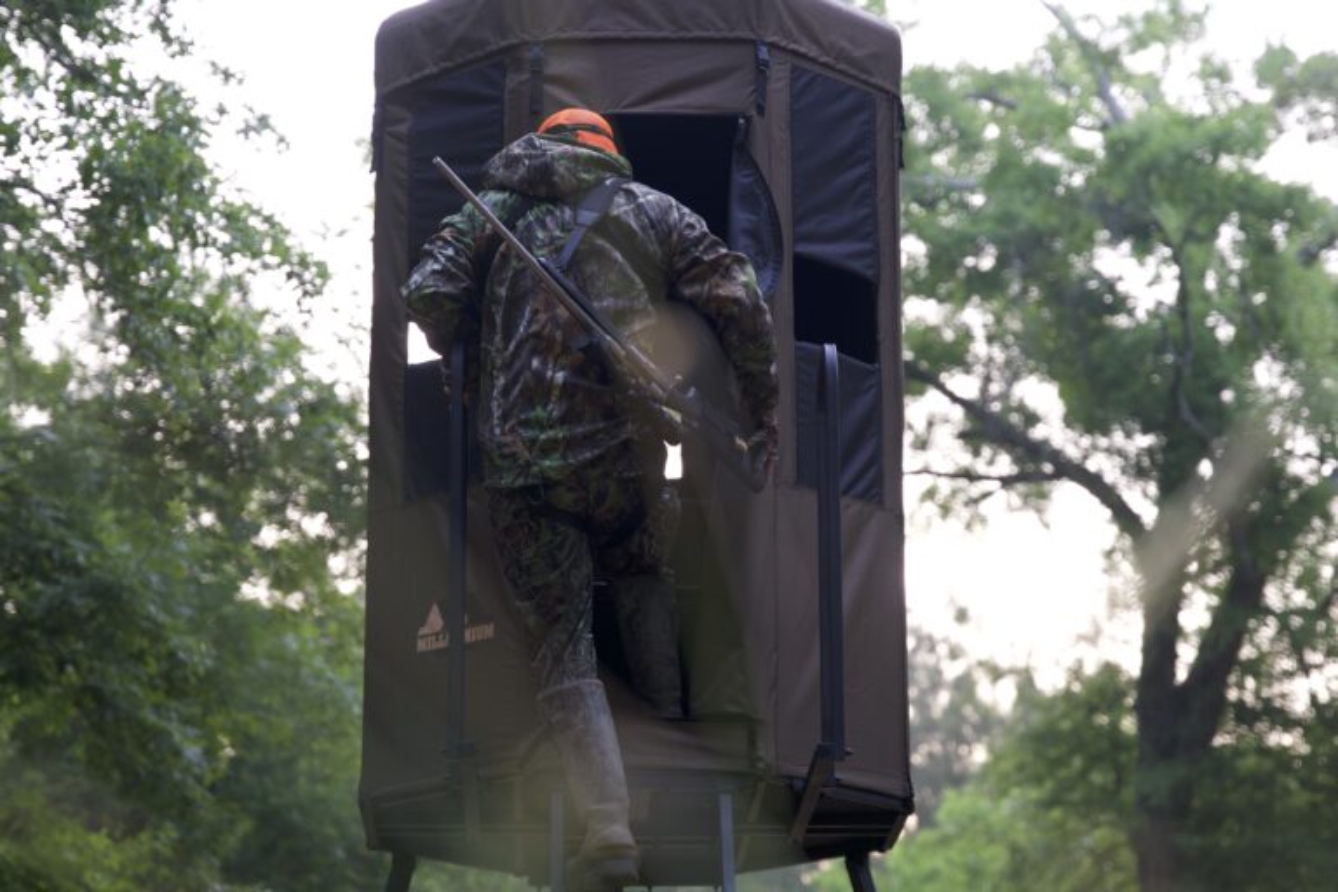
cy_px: 446
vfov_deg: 13.0
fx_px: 3902
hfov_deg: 19.5
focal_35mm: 105
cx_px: 669
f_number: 2.8
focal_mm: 70
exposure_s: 1/125
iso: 320
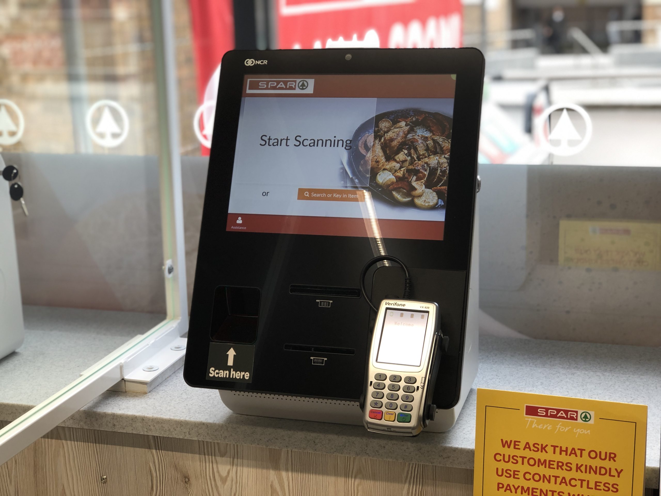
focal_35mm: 57
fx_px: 1088
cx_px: 330
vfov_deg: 25.7
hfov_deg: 33.8
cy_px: 248
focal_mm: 6.6
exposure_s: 1/33
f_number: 2.8
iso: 25
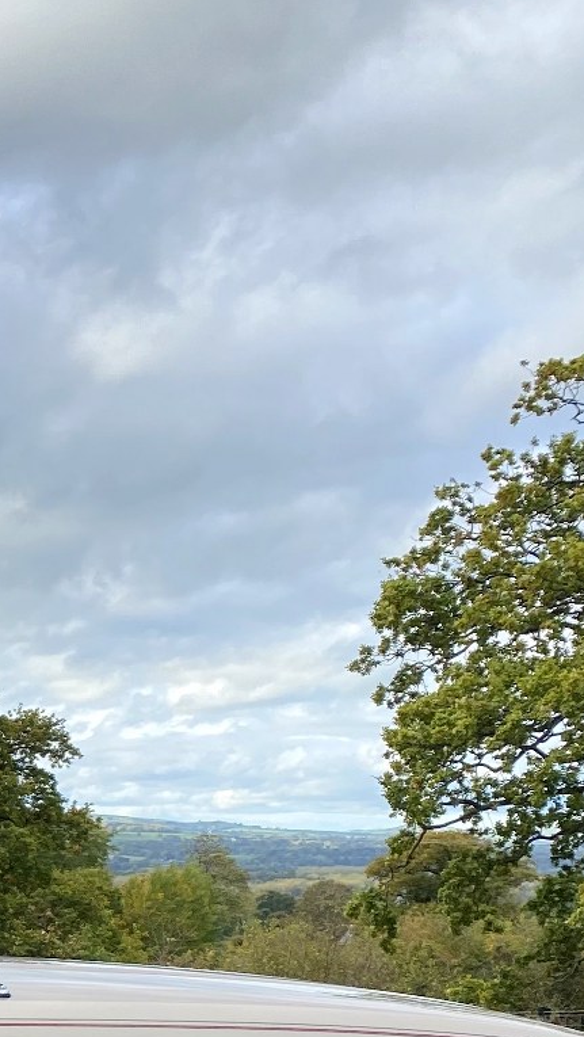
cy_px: 944
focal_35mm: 74
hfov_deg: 14.0
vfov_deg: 27.5
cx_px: -558
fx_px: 2035
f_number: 1.8
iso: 32
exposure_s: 1/981
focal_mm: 4.25
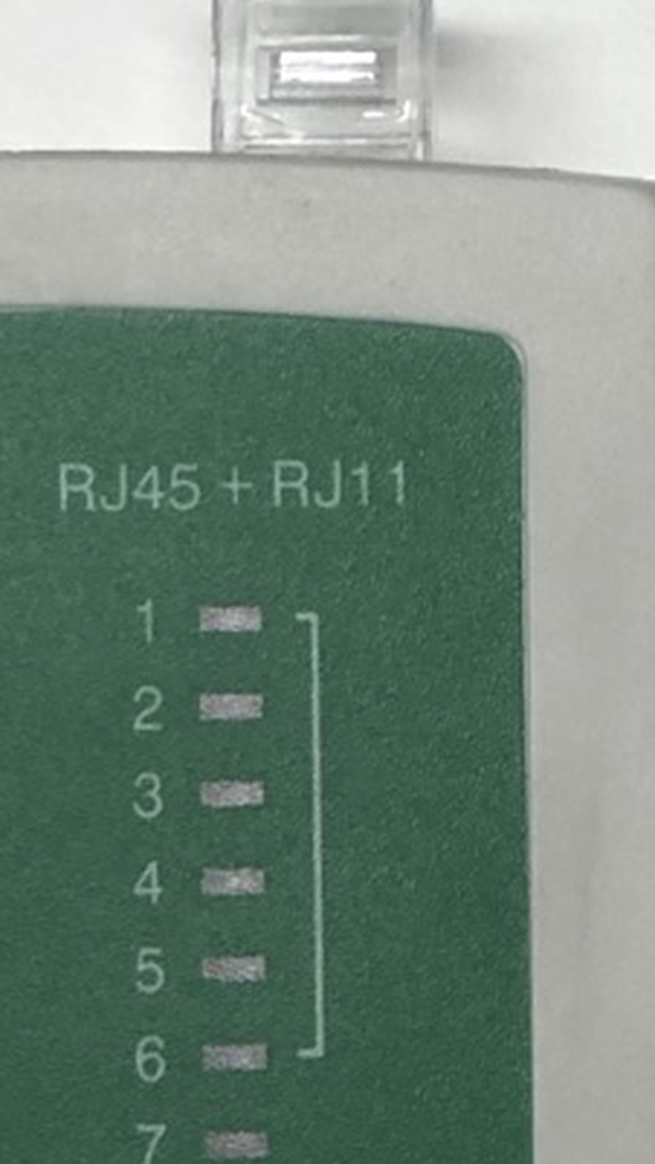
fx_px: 9761
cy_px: -206
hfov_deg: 3.8
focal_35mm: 316
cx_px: 872
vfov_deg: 6.8
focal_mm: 6.6
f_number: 2.8
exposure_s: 1/100
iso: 64
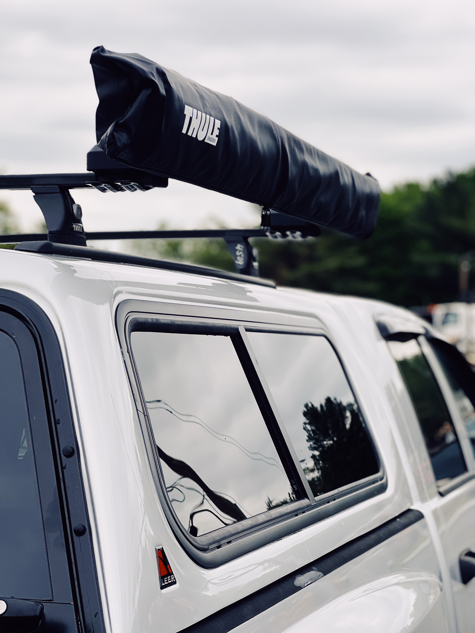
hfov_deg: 19.1
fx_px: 1409
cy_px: 316
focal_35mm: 77
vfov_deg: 25.3
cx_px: 238
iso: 32
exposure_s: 1/494
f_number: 2.8
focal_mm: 9
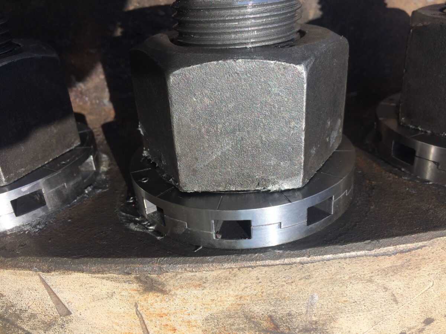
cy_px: 167
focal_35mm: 29
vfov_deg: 48.2
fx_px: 374
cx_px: 223
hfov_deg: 61.7
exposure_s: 1/1520
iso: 32
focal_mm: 4.15
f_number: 2.2
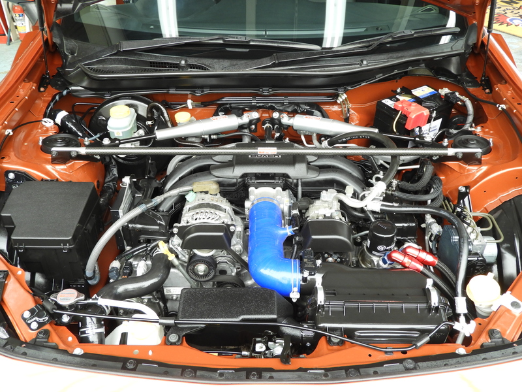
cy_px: 196
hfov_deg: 55.4
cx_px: 261
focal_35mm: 33
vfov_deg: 42.9
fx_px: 498
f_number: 3.6
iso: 220
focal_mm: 5.9
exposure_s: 1/30
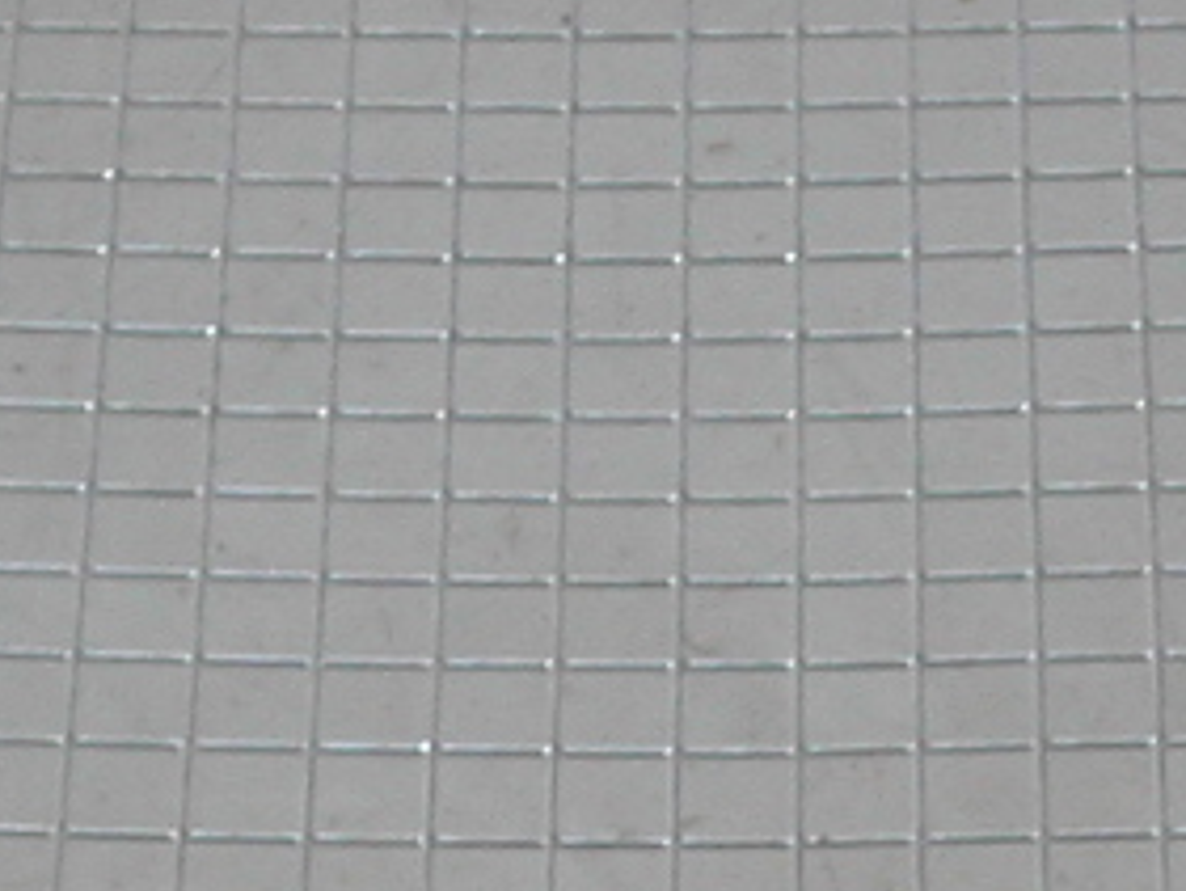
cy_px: 1165
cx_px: 587
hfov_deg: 9.2
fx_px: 7404
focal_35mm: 216
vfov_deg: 6.8
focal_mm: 7.8
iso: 100
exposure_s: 1/60
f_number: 4
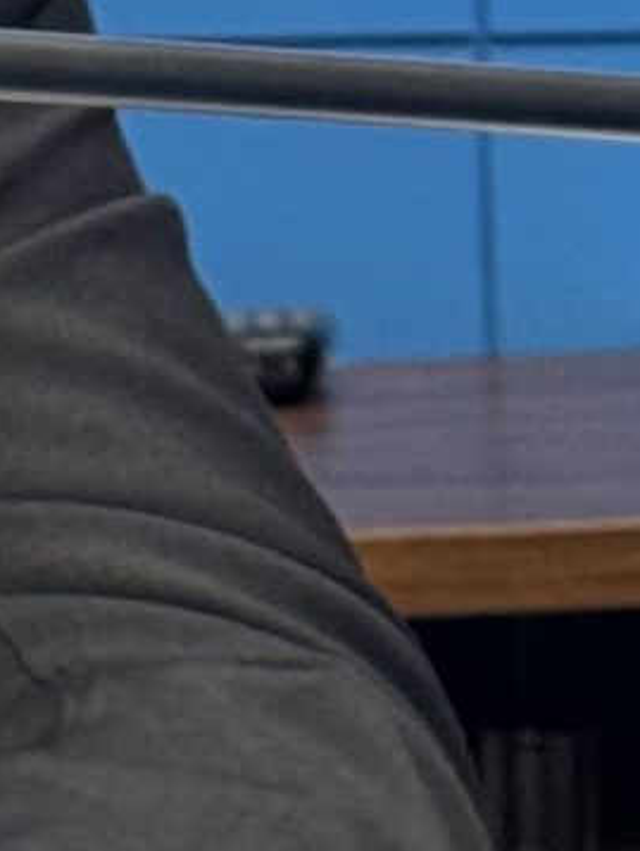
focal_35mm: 343
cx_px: -654
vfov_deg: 5.7
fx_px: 8445
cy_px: -822
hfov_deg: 4.3
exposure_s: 1/60
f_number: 1.78
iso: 160
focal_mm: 6.76
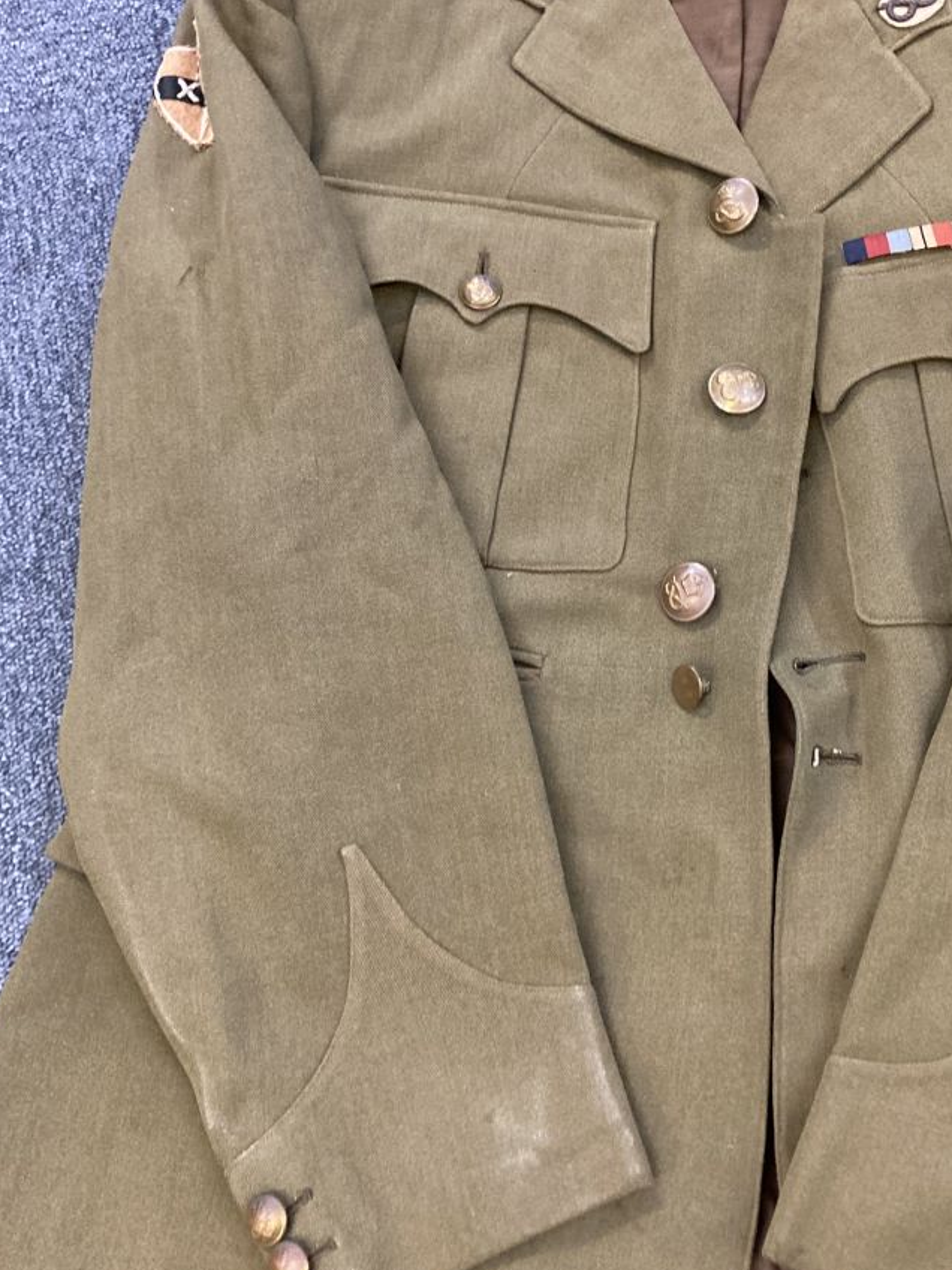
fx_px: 1613
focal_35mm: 44
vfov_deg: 42.9
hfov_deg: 32.3
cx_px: 710
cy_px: 637
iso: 320
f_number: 1.8
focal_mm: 3.99
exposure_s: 1/50
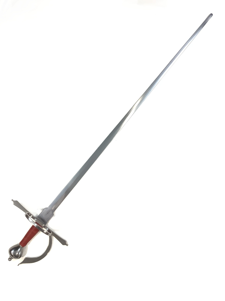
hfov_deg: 45.4
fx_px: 269
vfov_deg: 58.4
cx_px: 112
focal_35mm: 31
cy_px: 150
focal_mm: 3.3
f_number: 2.4
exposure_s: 1/60
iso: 200
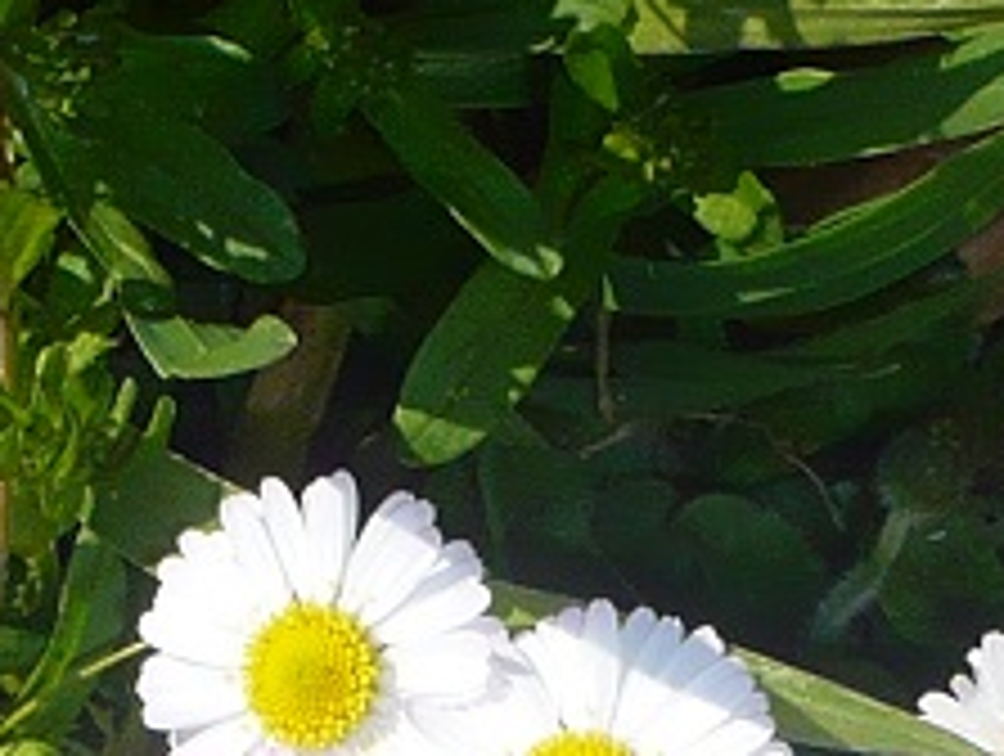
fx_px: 5462
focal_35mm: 188
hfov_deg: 10.5
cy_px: 1656
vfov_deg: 7.5
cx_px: 279
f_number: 8
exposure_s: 1/320
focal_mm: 5.8
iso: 100
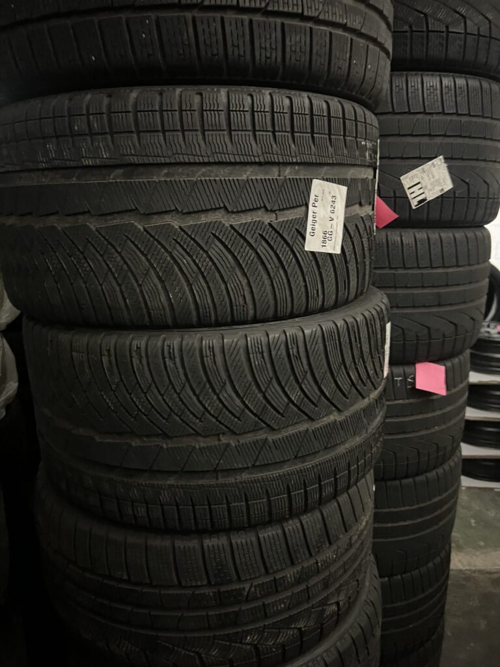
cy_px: 334
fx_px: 501
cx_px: 250
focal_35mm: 26
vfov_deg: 67.3
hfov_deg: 53.1
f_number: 1.5
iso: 2000
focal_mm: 5.7
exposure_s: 1/17
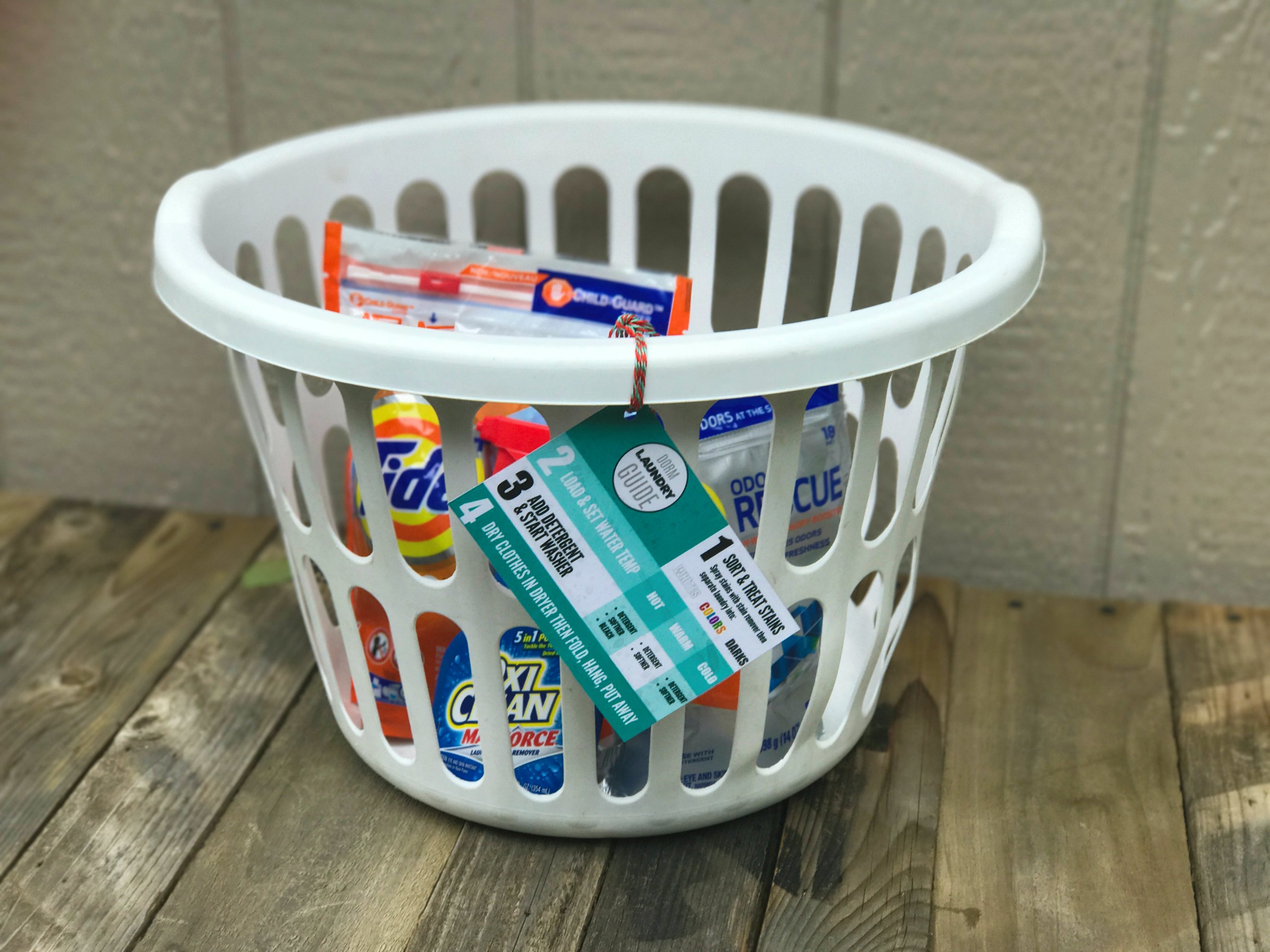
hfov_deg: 33.8
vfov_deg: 25.7
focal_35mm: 57
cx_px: 635
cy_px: 476
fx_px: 2091
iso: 20
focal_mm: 6.6
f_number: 2.8
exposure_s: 1/212
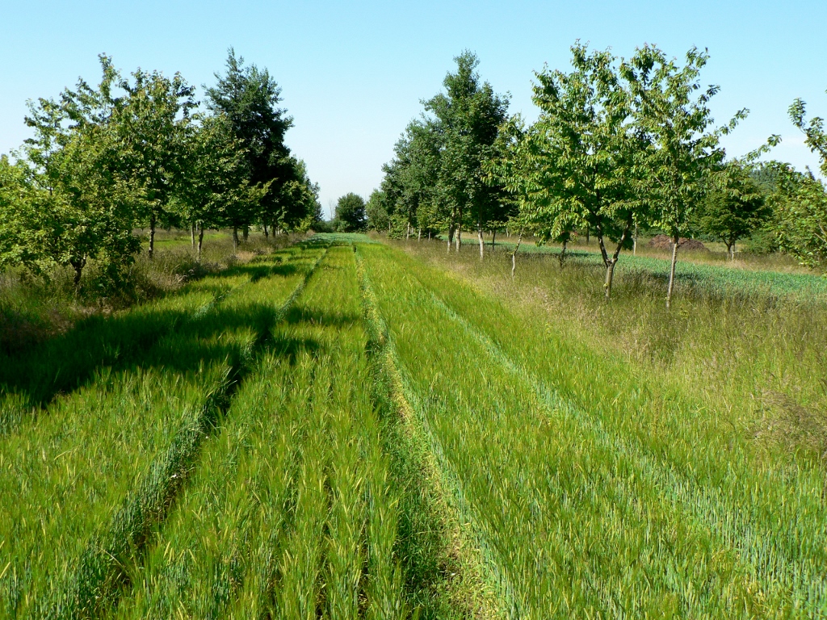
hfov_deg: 51.4
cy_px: 310
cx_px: 414
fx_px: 860
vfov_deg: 39.7
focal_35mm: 36
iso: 100
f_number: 4.5
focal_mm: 6
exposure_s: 1/400
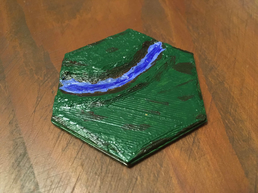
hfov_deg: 61.7
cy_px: 96
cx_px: 129
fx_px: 216
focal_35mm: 29
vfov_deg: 48.2
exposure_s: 1/17
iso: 500
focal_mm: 4.15
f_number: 2.2
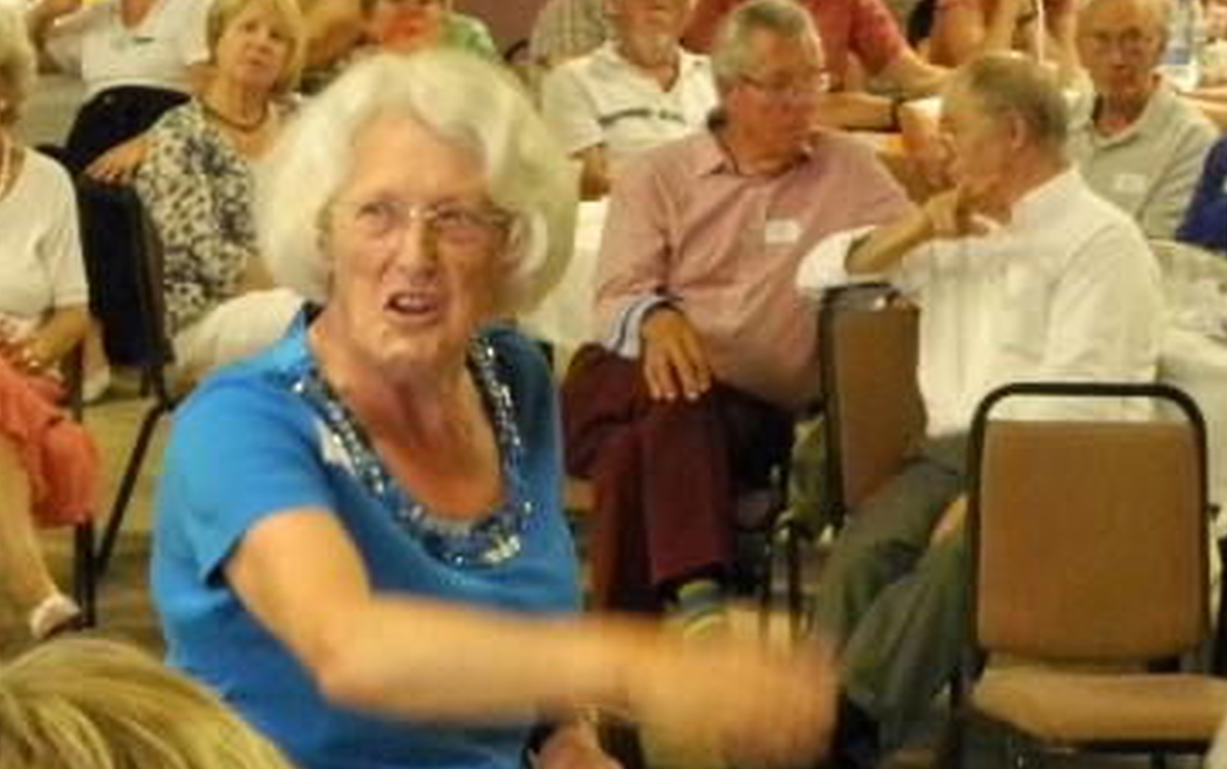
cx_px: 164
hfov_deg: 13.7
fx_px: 5053
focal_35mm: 151
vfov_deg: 8.5
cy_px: 1104
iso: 800
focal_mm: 10.7
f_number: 3.5
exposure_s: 1/25
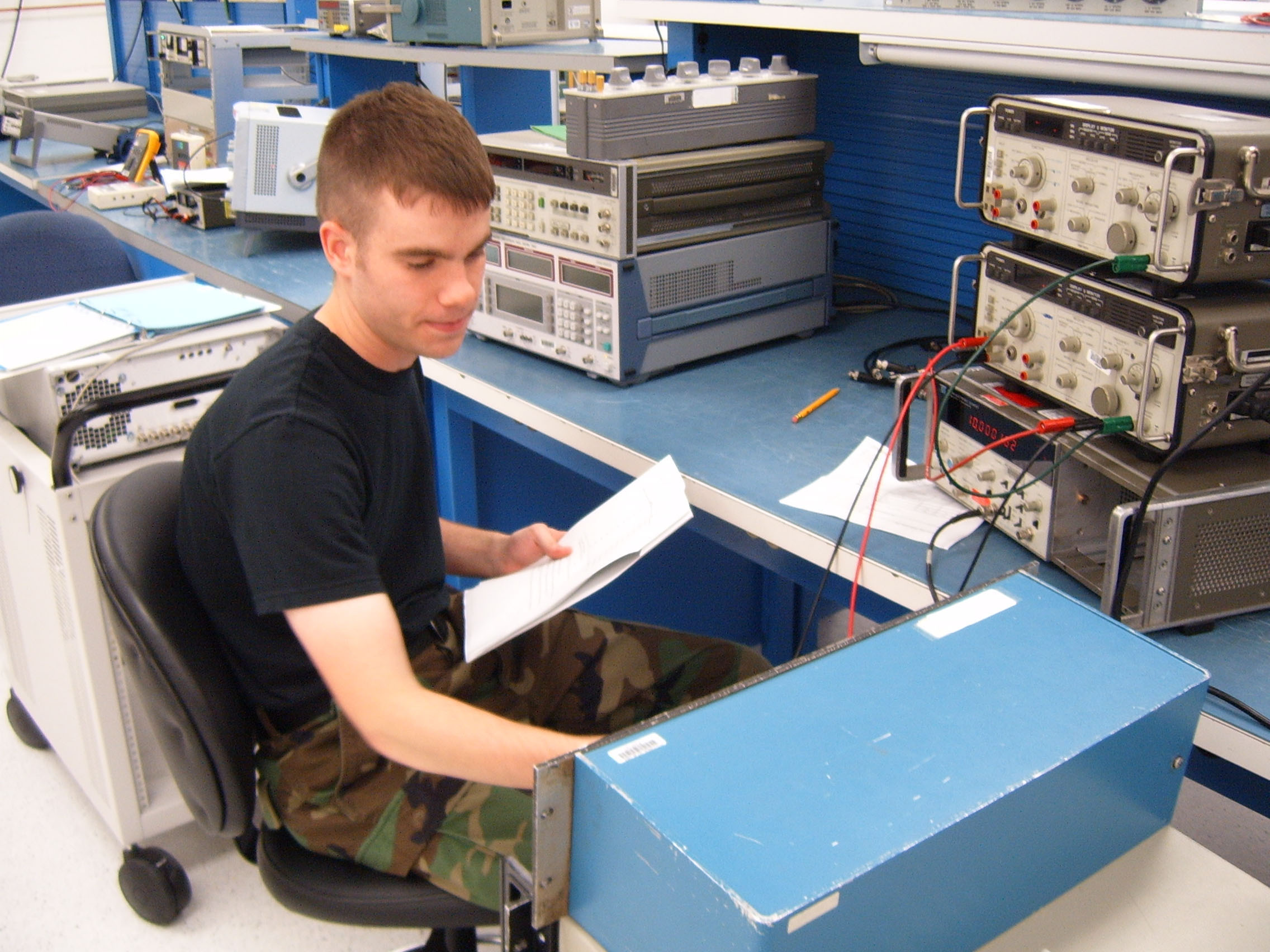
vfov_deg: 38.7
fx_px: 1357
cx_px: 635
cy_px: 476
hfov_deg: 50.1
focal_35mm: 37
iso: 141
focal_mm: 6.2
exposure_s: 1/30
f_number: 2.9
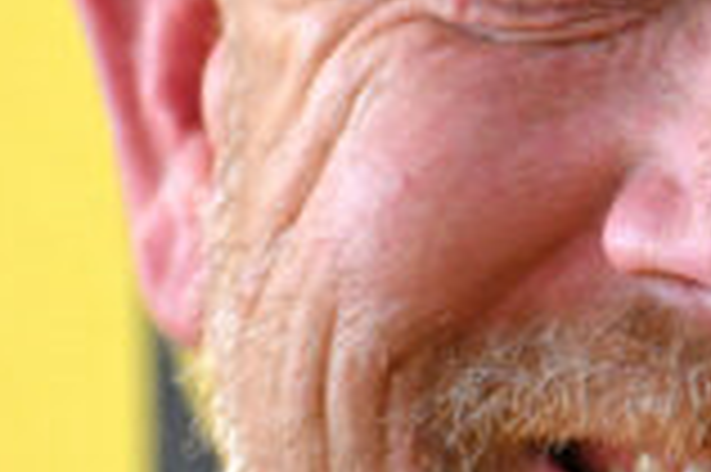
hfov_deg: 0.8
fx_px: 51138
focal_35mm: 2592
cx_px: 806
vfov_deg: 0.5
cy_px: 155
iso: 2000
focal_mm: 400
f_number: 4.5
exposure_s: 1/320
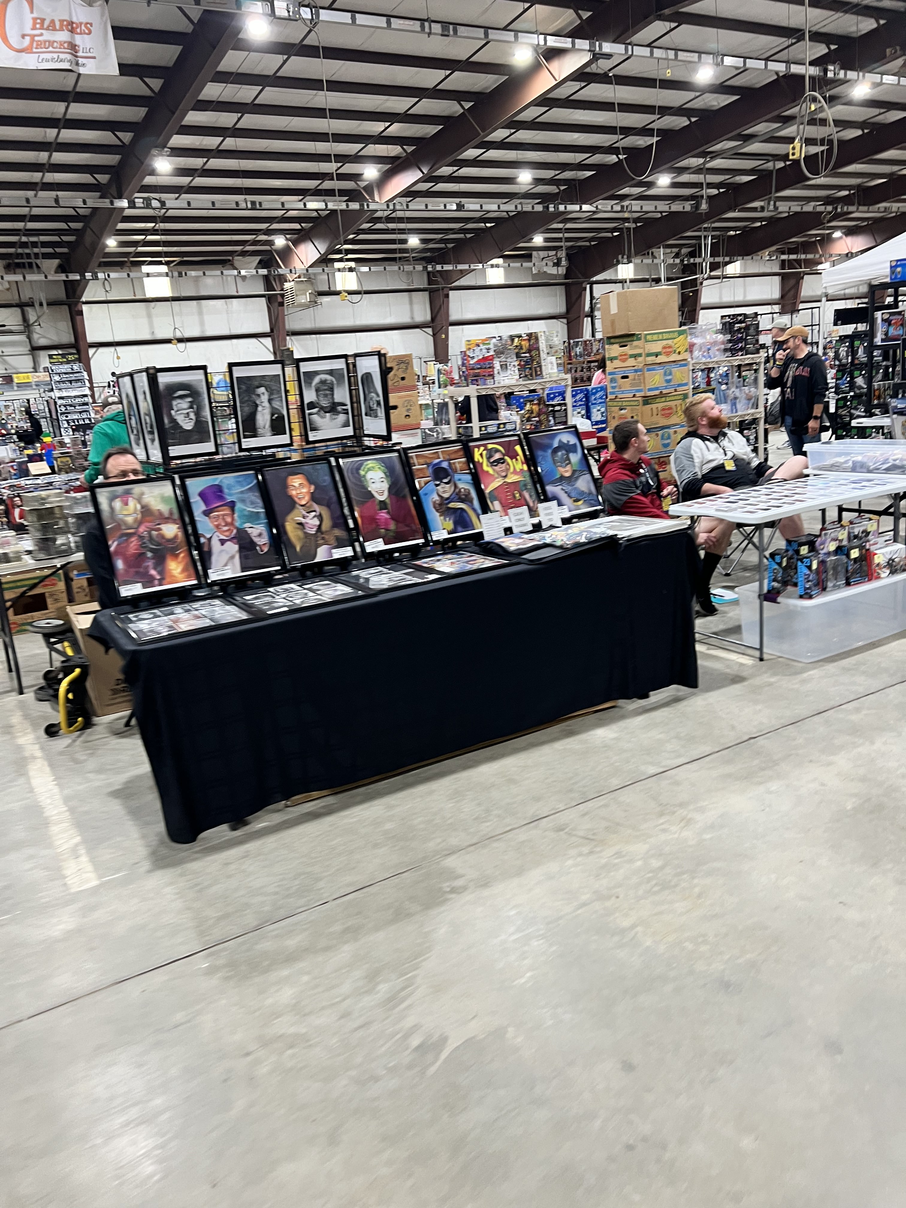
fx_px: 907
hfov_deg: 53.1
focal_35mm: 26
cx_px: 453
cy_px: 604
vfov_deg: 67.3
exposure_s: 1/60
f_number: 1.5
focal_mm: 5.7
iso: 125
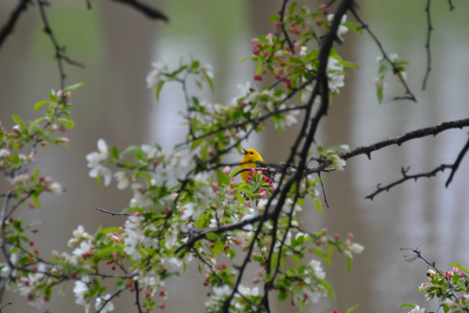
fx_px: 5862
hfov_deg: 4.6
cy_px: 156
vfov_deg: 3.1
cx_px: 234
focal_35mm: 450
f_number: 5.6
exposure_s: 1/200
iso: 400
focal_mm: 300
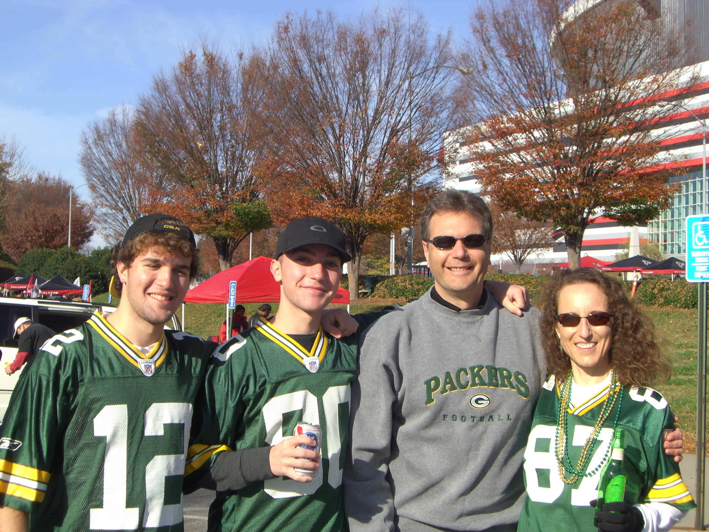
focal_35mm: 55
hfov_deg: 34.9
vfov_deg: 26.6
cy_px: 266
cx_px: 354
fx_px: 1127
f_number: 5.2
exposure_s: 1/320
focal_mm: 9
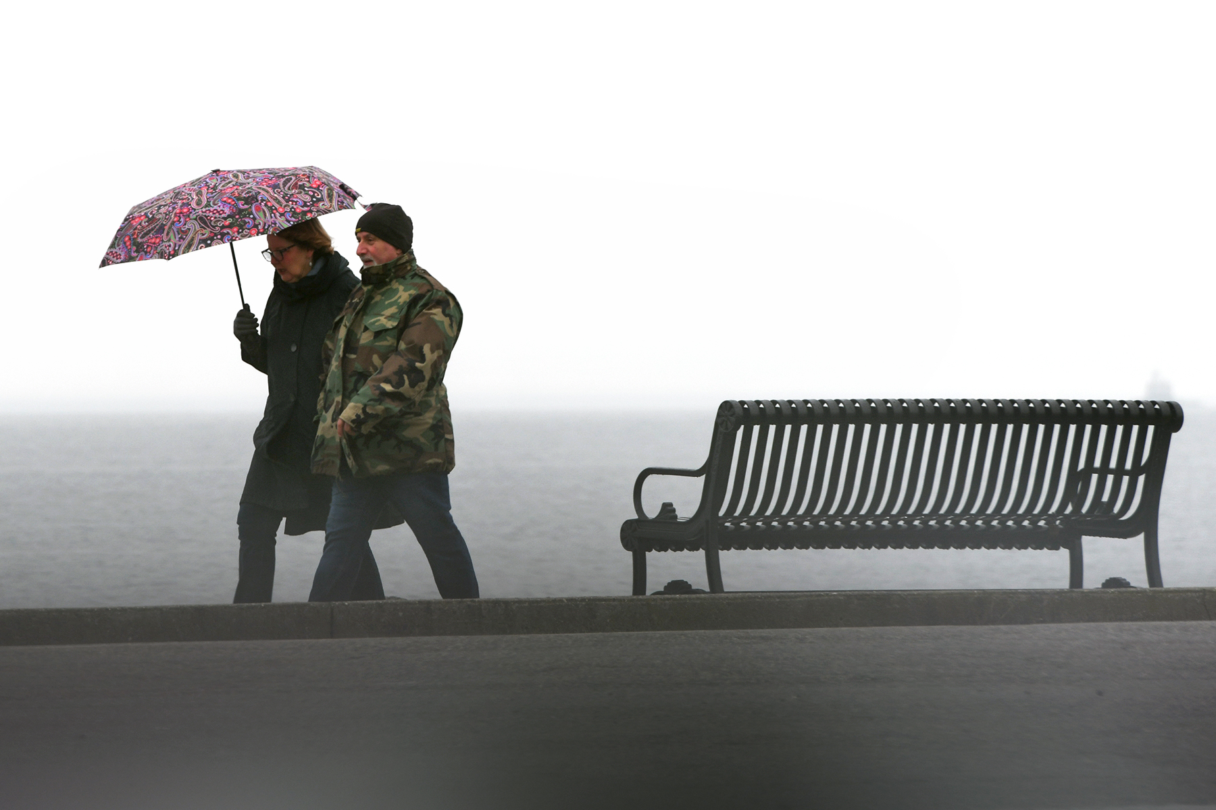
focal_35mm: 200
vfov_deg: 6.9
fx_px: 6755
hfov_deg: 10.3
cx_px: 608
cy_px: 405
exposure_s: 1/200
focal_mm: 200
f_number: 6.3
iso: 200
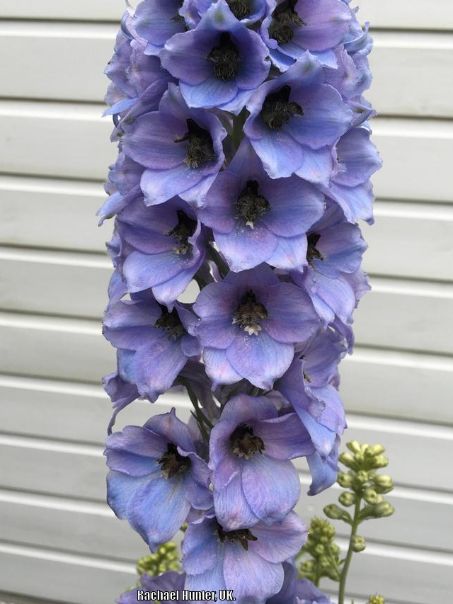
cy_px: 292
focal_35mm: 34
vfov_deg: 53.9
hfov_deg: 41.8
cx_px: 236
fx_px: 593
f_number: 2.2
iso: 25
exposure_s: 1/143
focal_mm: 4.15
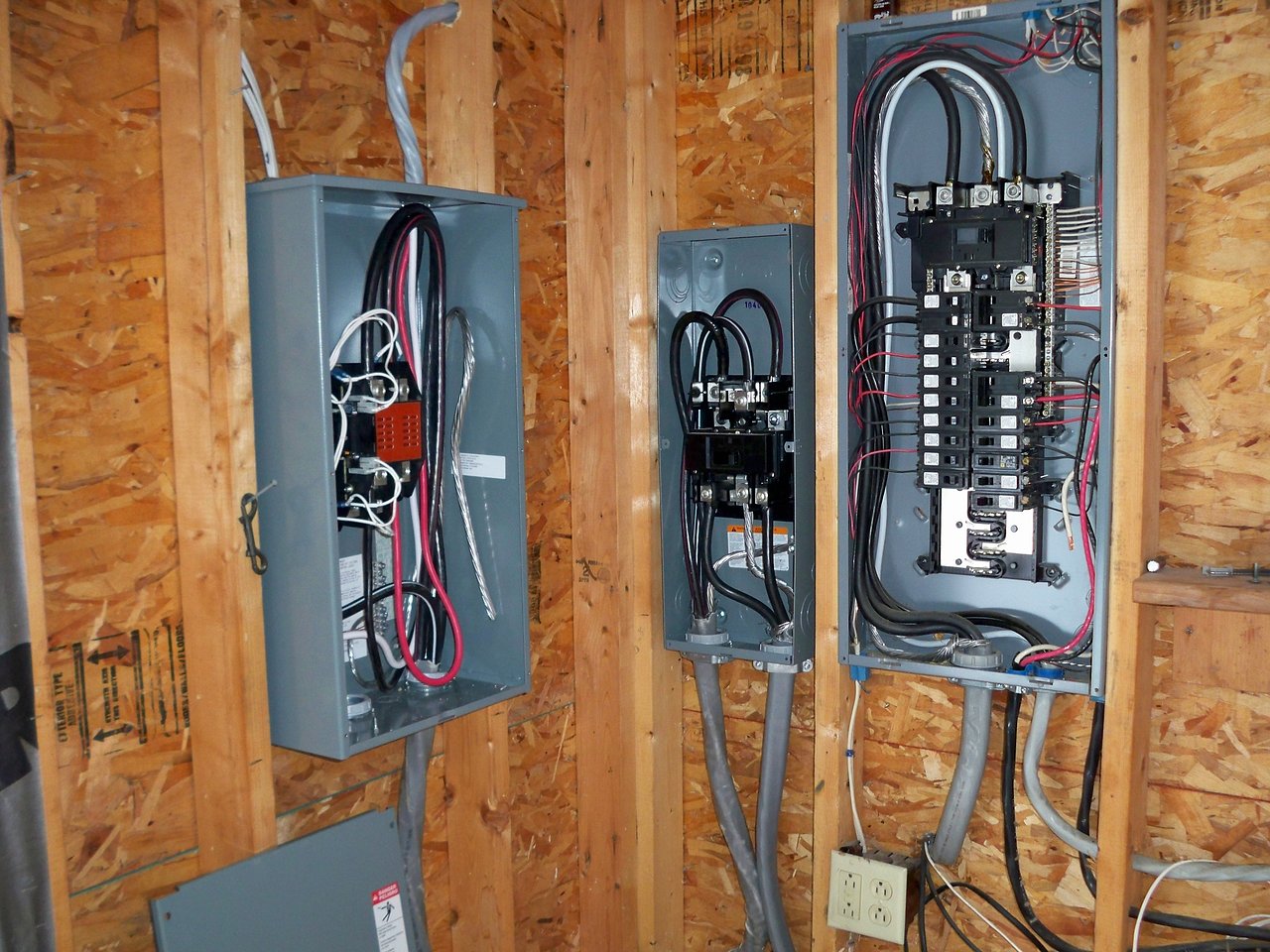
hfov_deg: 52.6
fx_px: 1284
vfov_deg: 40.7
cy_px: 476
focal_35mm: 35
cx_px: 635
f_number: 3.1
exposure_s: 1/30
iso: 200
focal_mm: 6.3
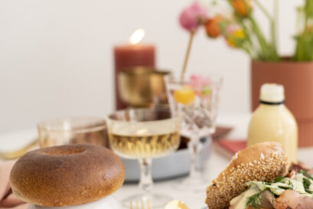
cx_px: 282
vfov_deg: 14.6
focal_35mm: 94
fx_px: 818
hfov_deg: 21.2
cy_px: 83
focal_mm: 50
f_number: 3.2
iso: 500
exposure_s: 1/640
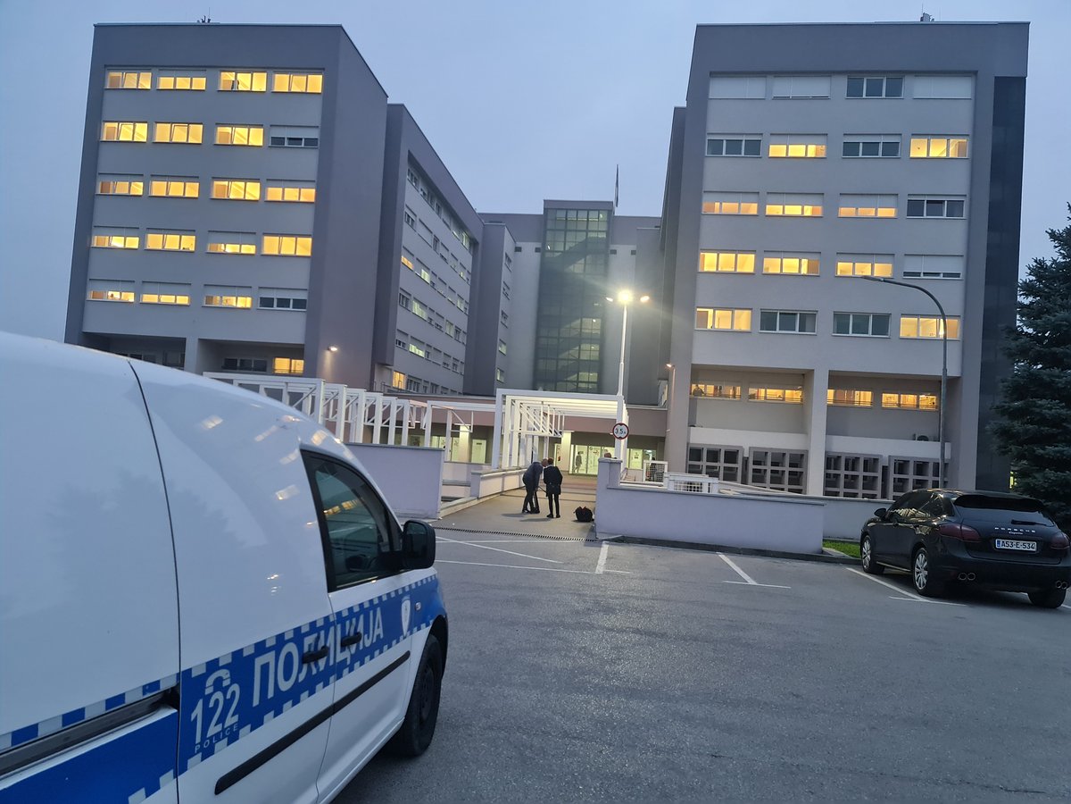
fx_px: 773
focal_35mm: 25
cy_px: 402
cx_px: 536
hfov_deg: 69.4
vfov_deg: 54.9
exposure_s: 1/50
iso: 640
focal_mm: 7
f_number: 1.8
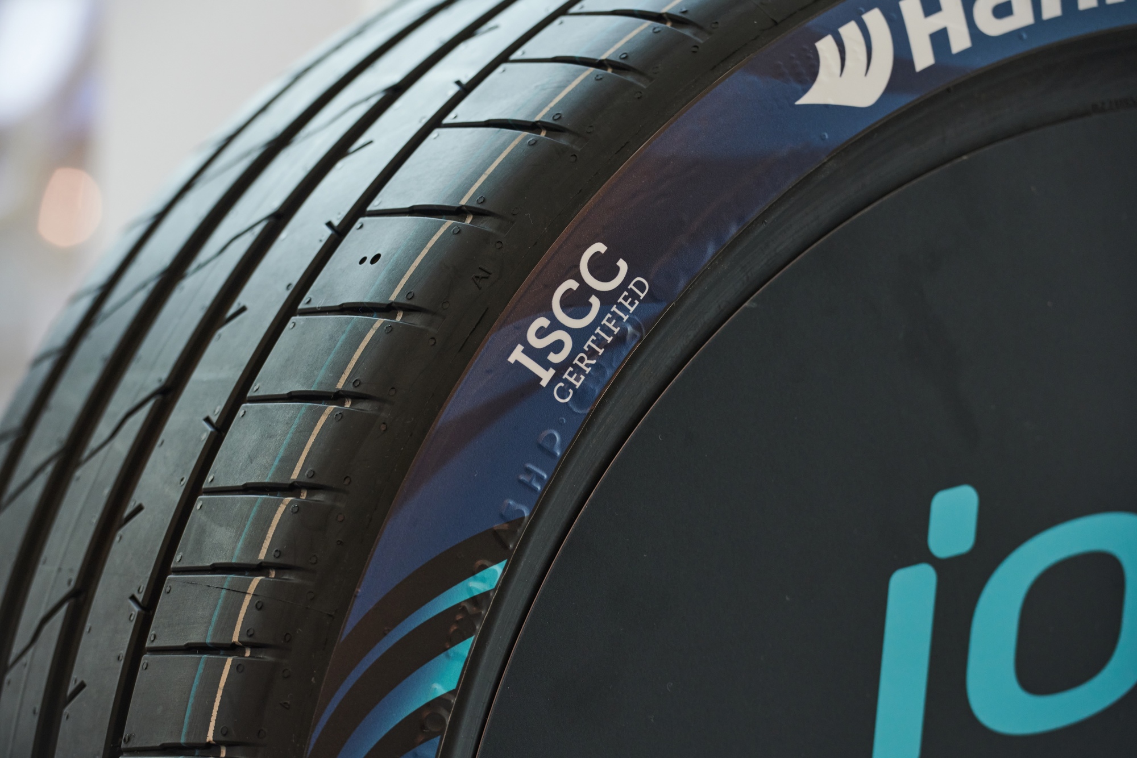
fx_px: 6317
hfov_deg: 10.3
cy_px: 379
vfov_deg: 6.9
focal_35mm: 200
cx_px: 568
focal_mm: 200
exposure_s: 1/200
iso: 1000
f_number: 5.6
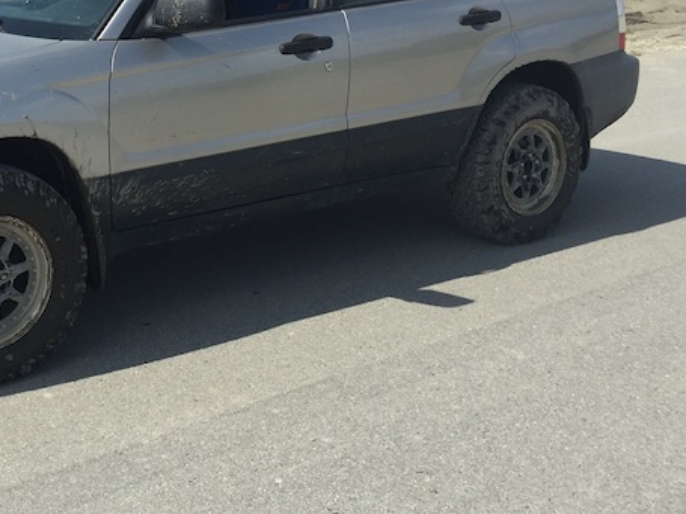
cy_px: 74
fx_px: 1010
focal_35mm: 51
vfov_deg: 27.7
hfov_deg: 36.0
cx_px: 118
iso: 32
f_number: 2.2
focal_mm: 4.15
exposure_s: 1/2326
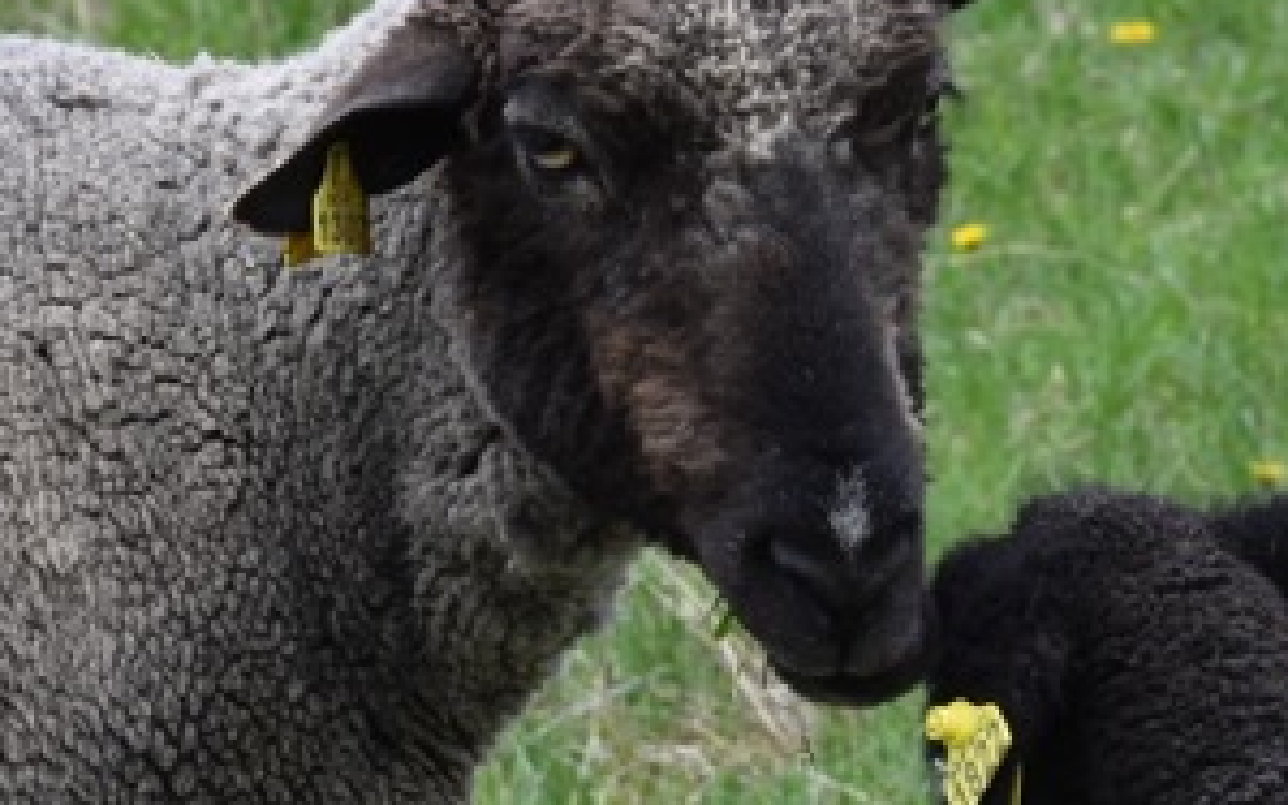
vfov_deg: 2.0
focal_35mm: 642
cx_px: 513
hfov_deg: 3.3
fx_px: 22540
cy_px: 816
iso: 320
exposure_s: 1/250
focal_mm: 98
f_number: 8
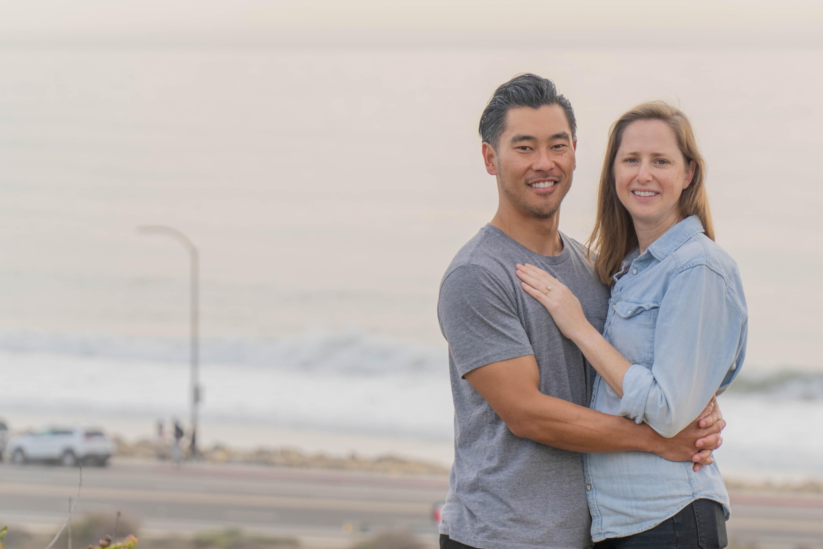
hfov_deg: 9.6
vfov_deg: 6.4
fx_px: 4908
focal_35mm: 215
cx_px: 505
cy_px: 365
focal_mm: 105
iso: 100
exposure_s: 1/160
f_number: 4
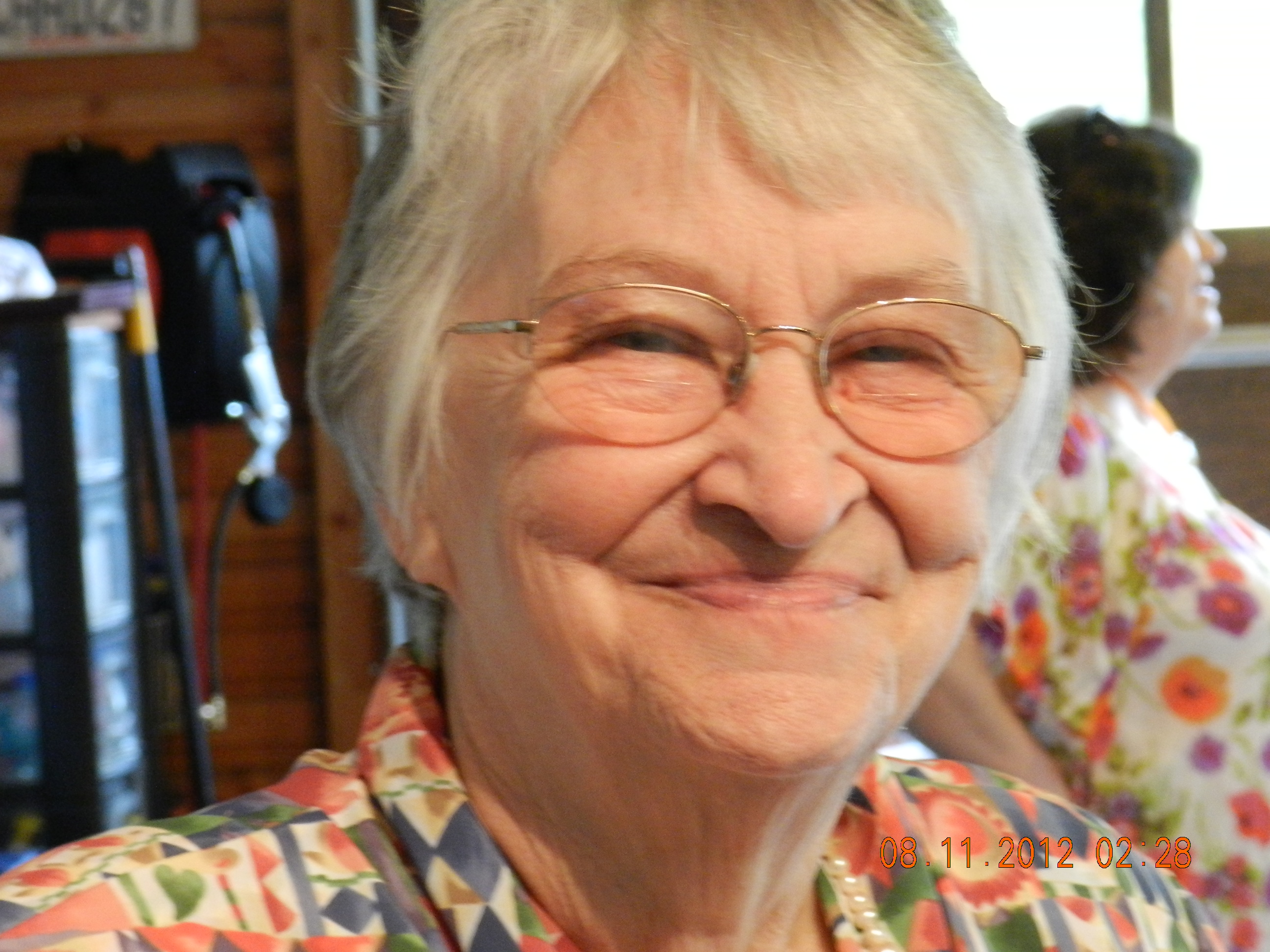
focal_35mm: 115
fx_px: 4219
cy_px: 476
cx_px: 635
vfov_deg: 12.9
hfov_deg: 17.1
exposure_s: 1/25
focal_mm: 20.5
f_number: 4.8
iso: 800
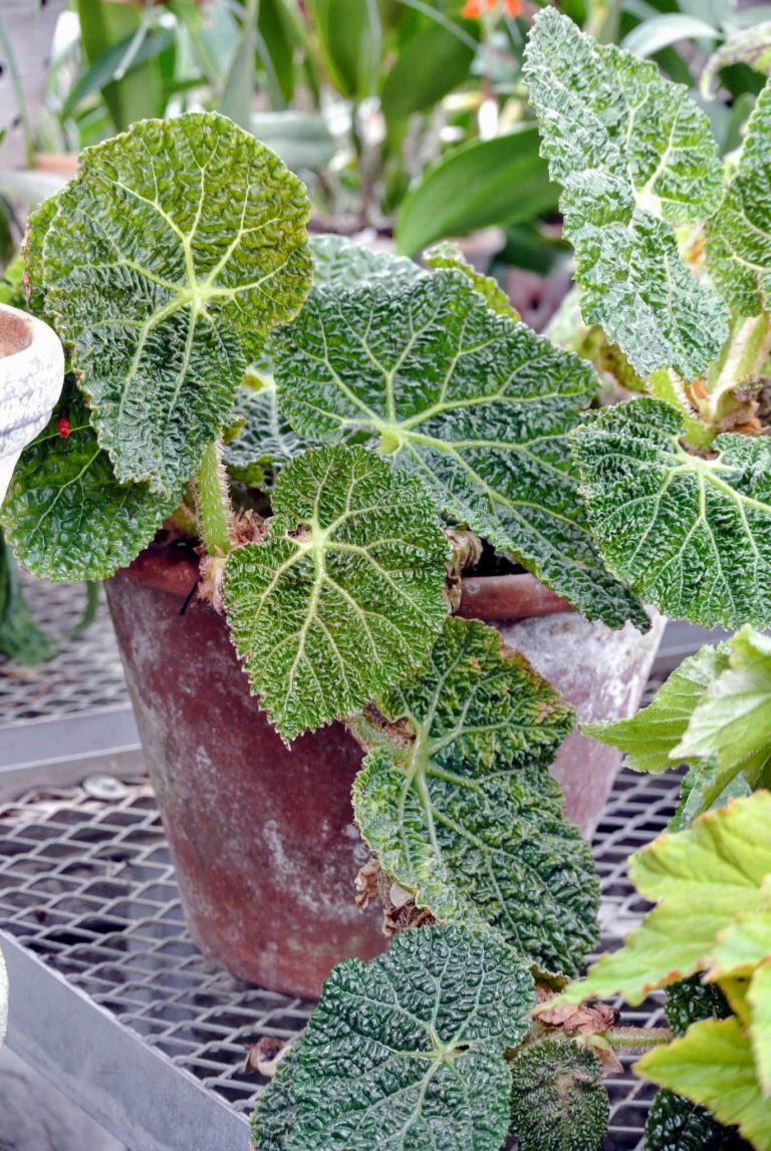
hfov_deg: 16.9
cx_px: 386
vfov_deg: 25.0
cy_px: 576
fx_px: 2594
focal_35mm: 81
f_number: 3.8
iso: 400
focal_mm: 30
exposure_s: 1/30
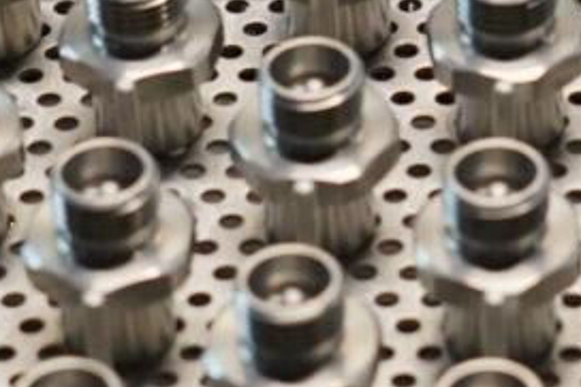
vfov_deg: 5.1
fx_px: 4371
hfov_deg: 7.6
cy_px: 142
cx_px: 587
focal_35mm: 271
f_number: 4
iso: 1250
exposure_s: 1/160
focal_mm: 36
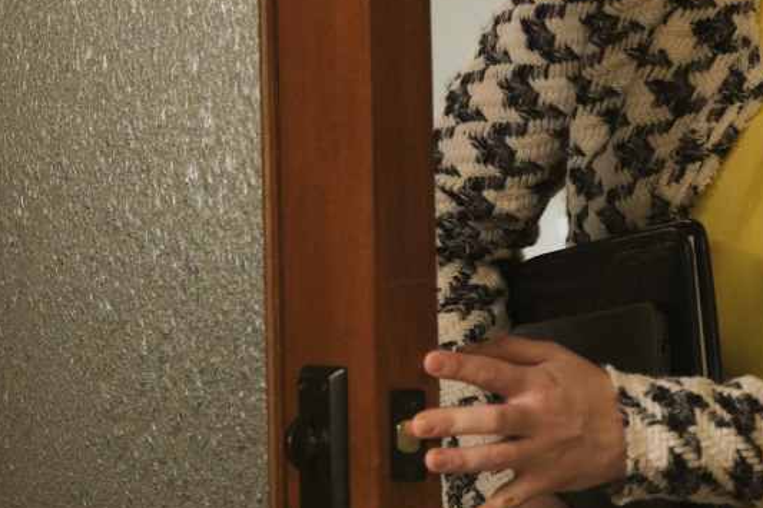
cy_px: 47
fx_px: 9640
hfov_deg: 4.5
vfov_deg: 3.0
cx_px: 657
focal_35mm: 455
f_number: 3.6
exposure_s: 1/125
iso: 5000
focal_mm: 134.4
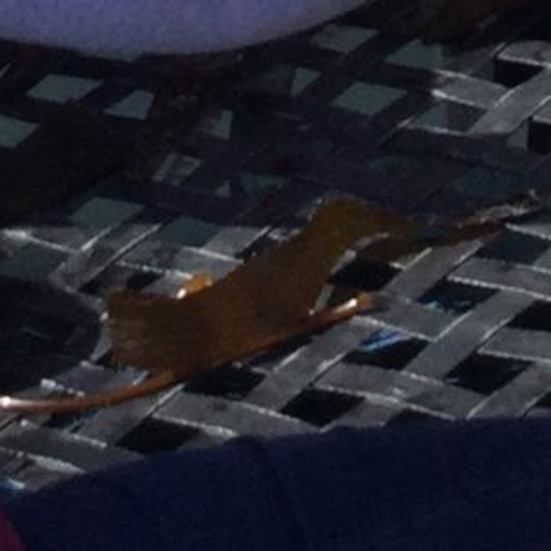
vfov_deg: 7.3
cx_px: 725
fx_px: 4160
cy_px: -584
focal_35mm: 231
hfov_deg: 7.5
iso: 25
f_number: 2.4
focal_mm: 3.3
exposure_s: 1/1235
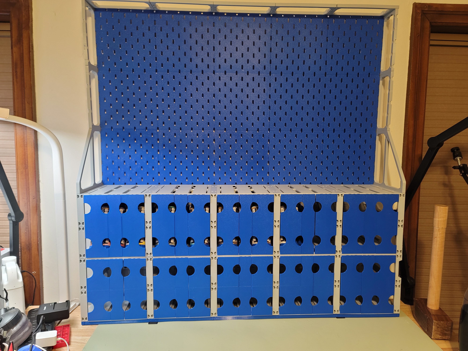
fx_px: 338
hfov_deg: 69.4
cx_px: 234
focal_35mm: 25
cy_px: 176
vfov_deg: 54.9
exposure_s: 1/40
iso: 400
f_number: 1.8
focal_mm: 7
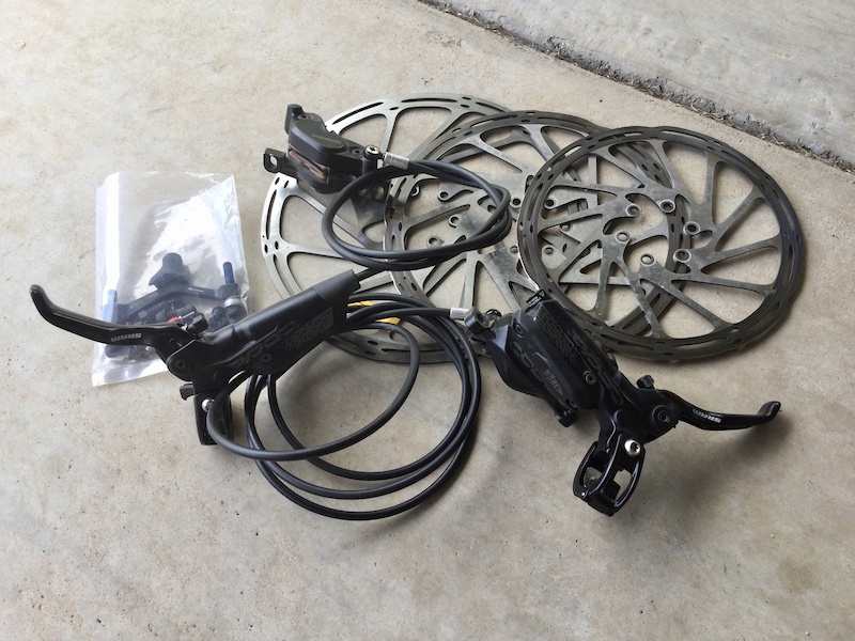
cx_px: 428
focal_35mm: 31
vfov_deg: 45.4
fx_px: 766
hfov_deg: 58.4
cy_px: 320
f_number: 2.4
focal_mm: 3.3
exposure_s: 1/120
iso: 32
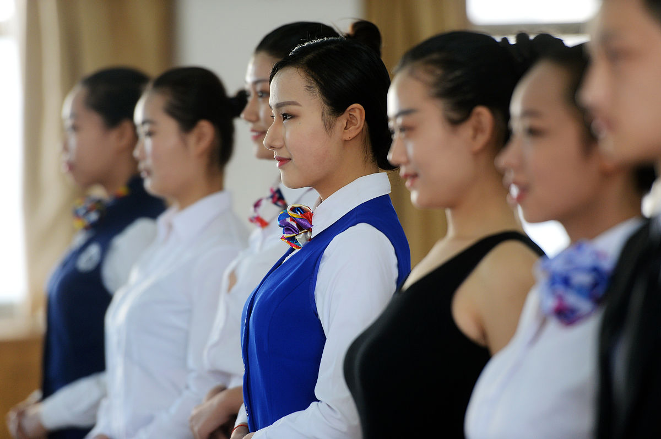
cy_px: 220
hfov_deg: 10.3
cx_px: 330
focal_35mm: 200
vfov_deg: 6.8
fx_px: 3668
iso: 800
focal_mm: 200
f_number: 2.8
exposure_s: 1/100
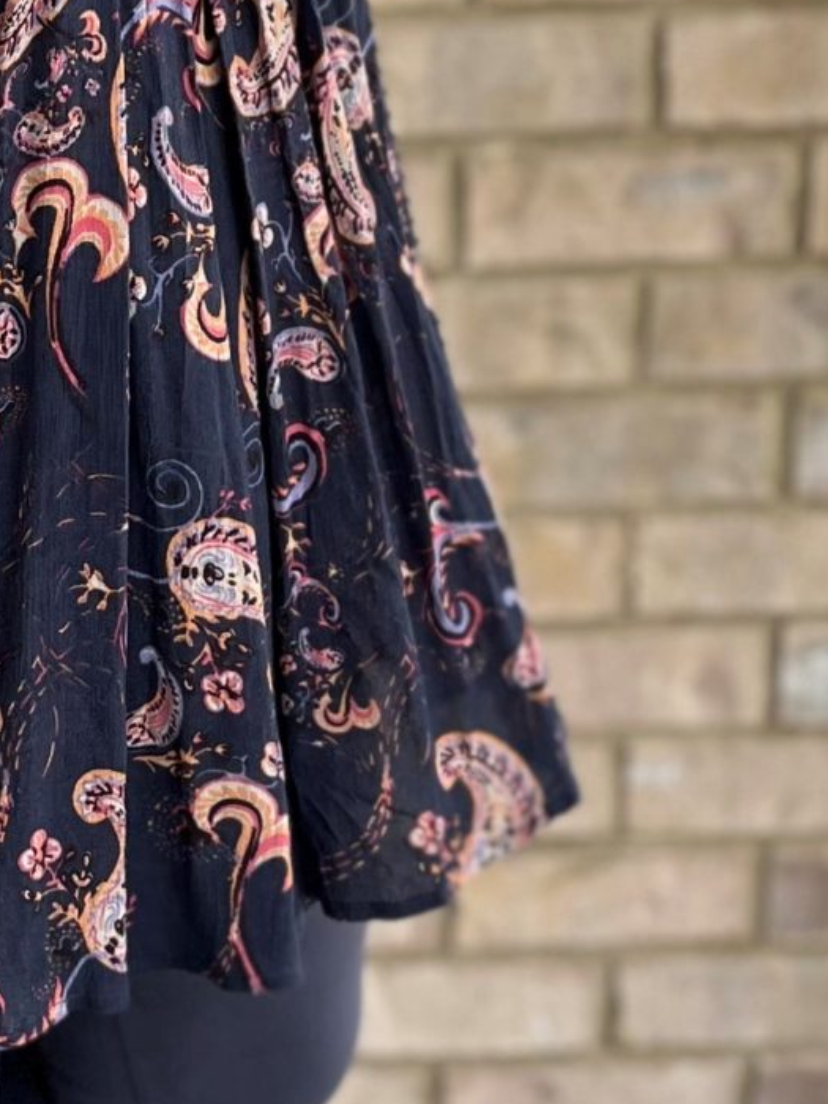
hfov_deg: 14.9
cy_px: 417
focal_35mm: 99
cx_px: 232
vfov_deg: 19.8
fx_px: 3157
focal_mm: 5.1
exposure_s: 1/433
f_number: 1.6
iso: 50
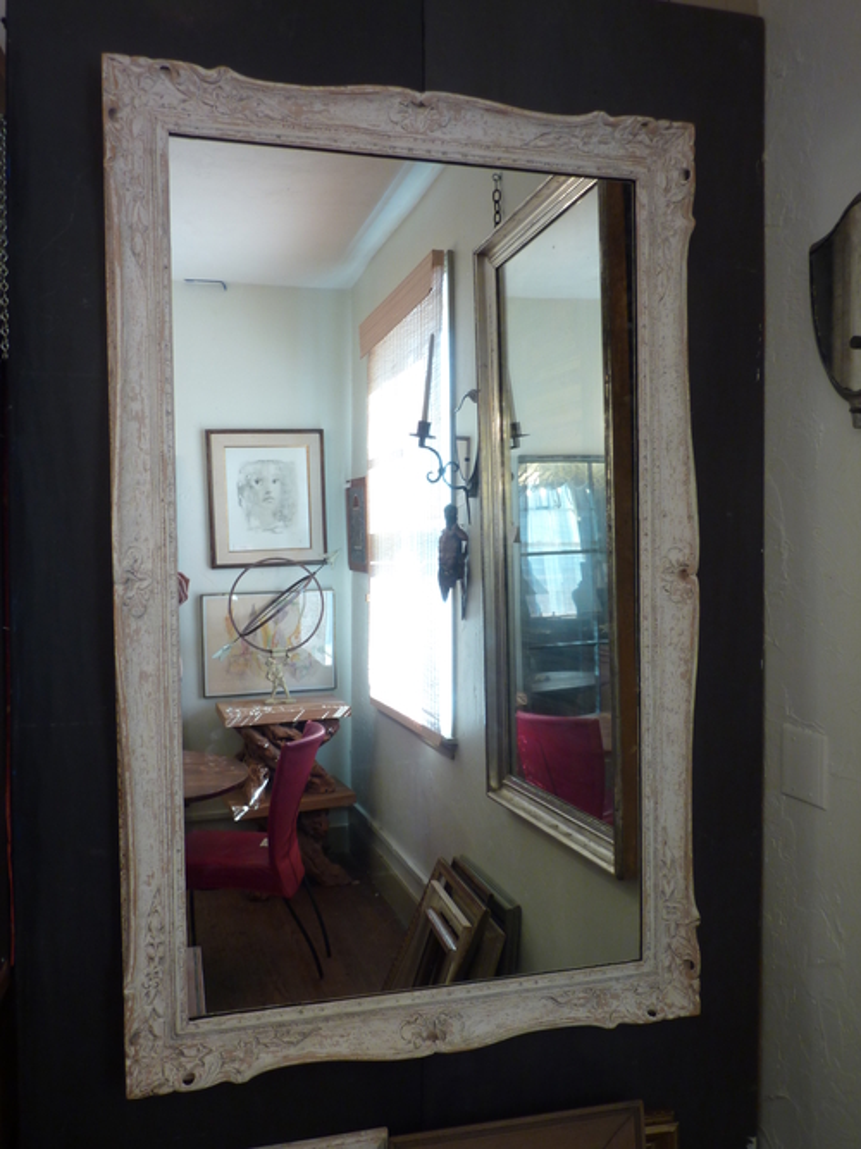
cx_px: 430
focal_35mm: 29
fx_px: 962
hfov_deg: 48.2
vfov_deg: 61.7
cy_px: 574
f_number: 3.4
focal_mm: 4.7
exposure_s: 1/13
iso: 80
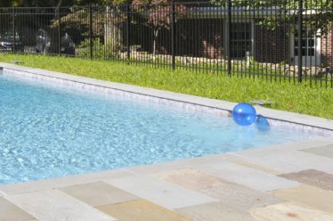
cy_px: 19
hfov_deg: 26.6
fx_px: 683
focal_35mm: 74
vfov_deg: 18.0
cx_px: 44
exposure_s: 1/320
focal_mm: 24
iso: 200
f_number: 9
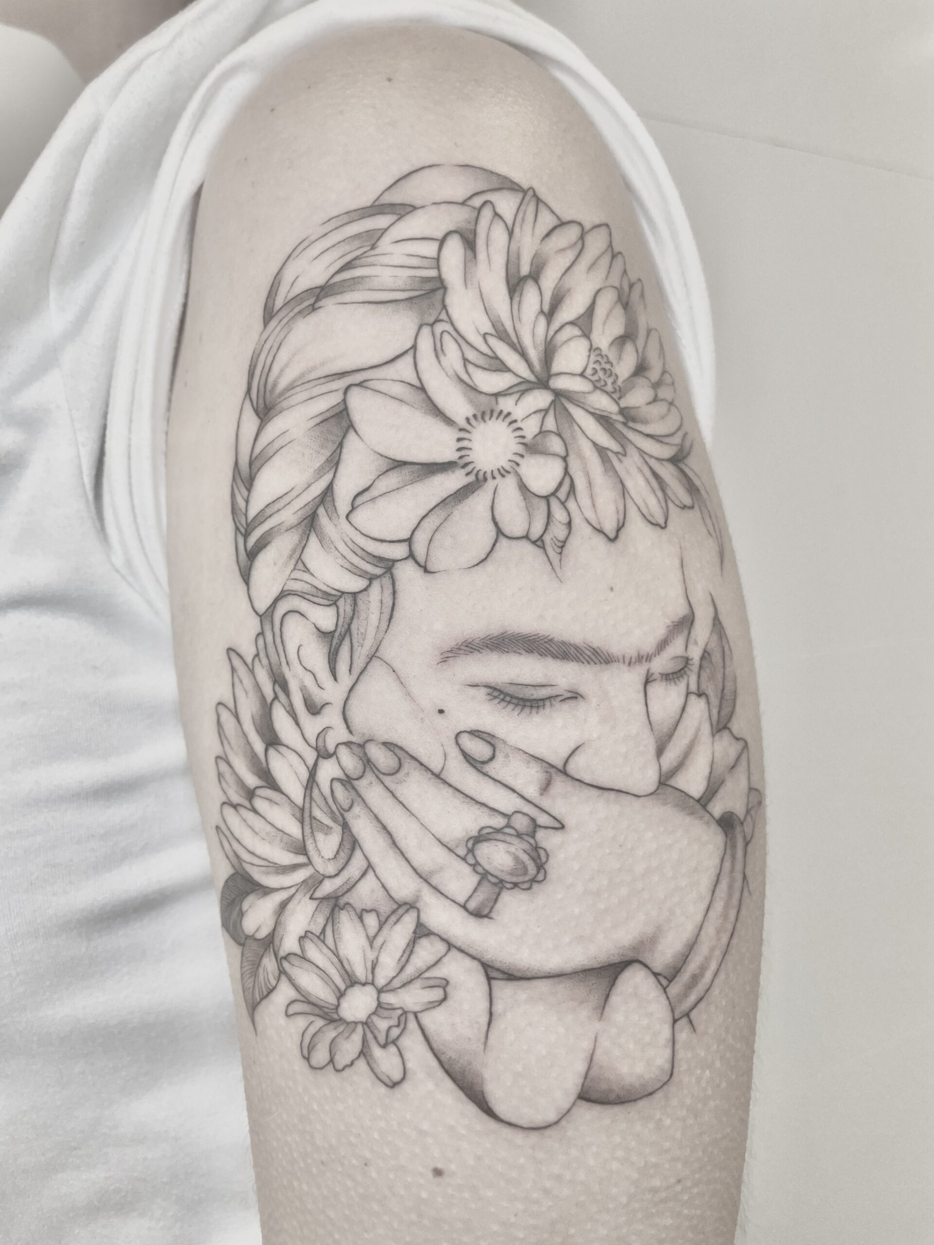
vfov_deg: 67.3
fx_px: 935
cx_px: 467
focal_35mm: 26
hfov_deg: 53.1
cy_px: 622
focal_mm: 4.2
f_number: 1.6
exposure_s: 1/100
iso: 64
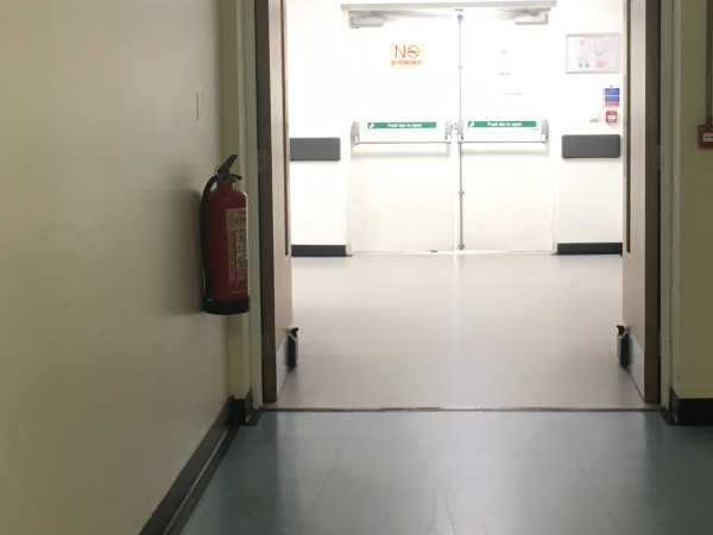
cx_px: 399
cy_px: 176
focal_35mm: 58
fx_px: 1195
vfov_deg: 25.1
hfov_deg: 33.2
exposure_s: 1/33
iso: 125
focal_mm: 4.15
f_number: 2.2
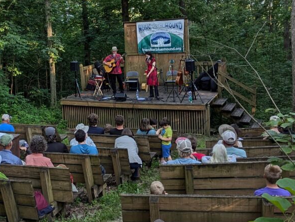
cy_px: 72
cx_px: 46
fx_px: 538
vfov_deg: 23.2
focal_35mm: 63
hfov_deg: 29.7
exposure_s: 1/258
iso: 73
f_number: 1.85
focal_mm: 6.81
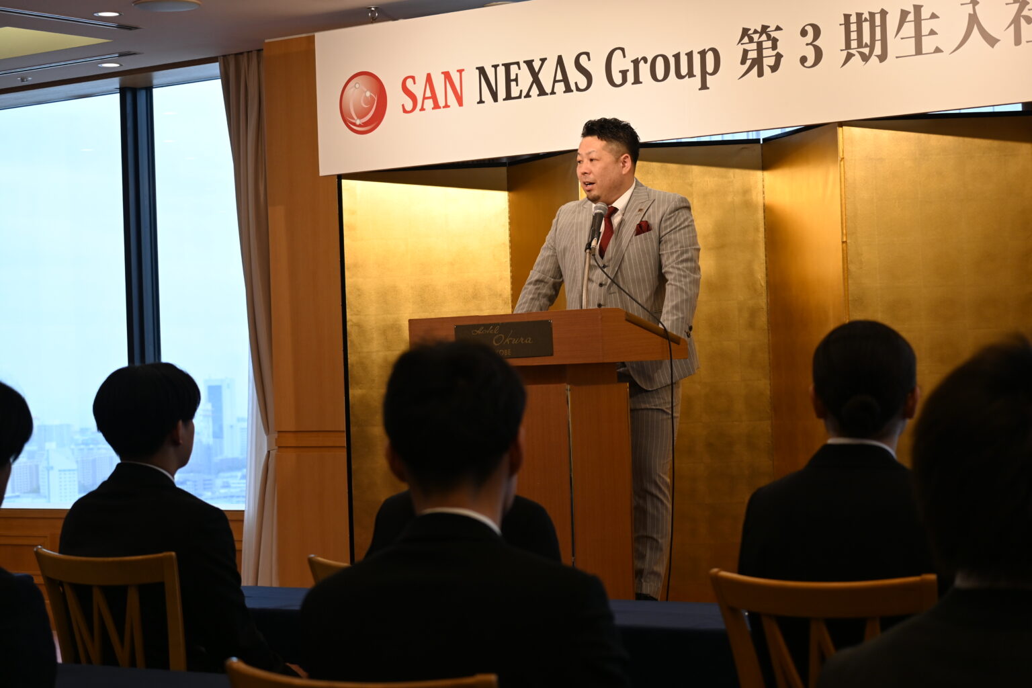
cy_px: 344
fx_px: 2150
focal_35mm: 75
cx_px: 516
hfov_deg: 27.0
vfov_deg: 18.2
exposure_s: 1/80
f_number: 4.5
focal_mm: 50
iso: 320
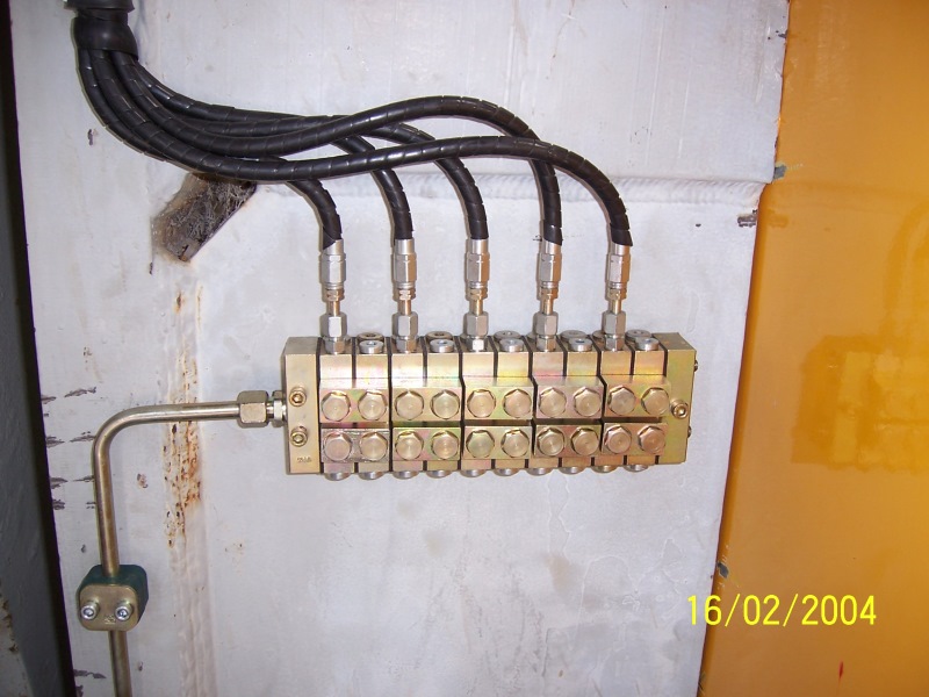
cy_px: 348
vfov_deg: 39.7
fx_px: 966
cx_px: 464
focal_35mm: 36
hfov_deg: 51.4
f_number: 3
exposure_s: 1/60
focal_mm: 6
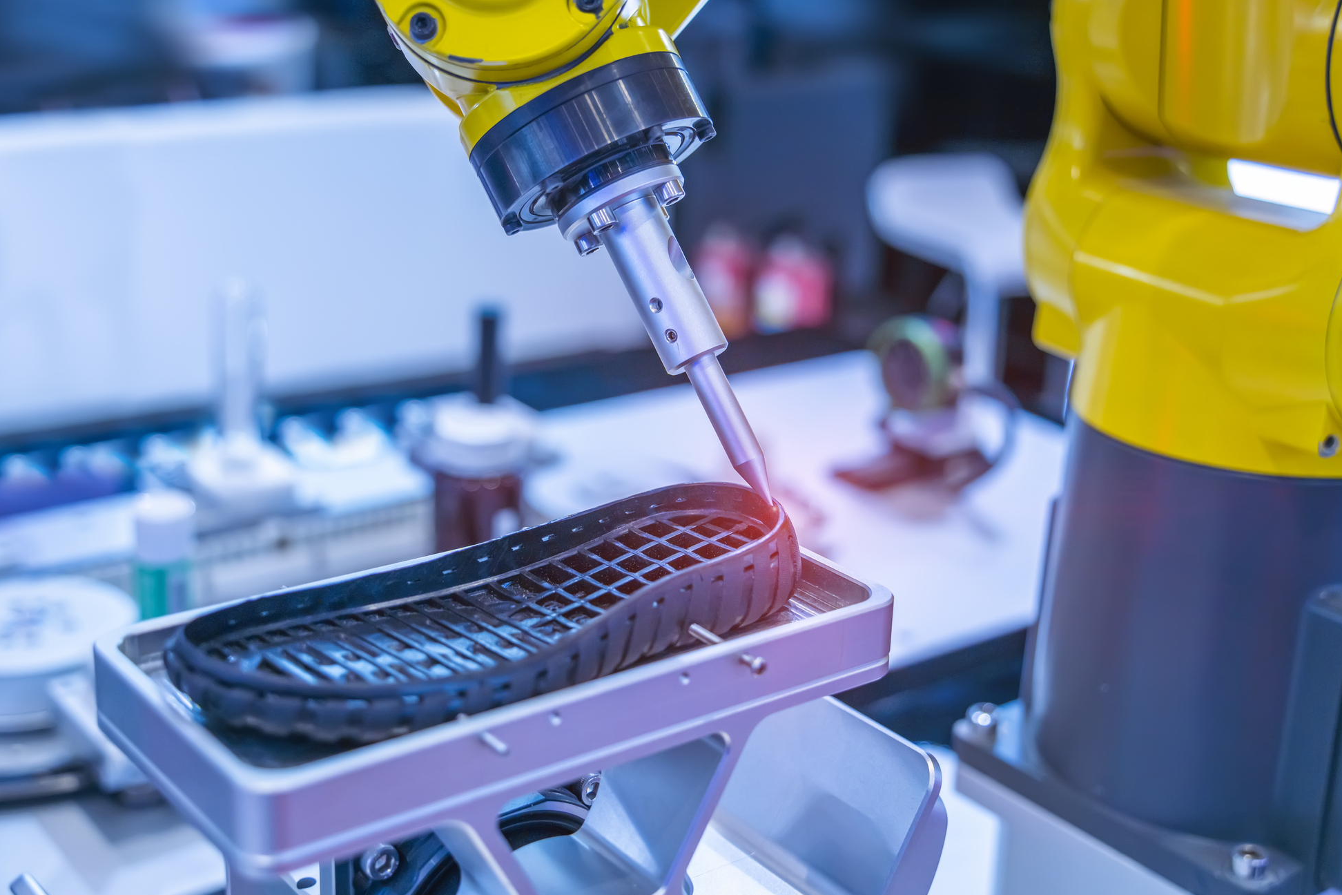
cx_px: 709
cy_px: 427
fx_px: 1789
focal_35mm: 48
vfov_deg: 28.1
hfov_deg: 41.1
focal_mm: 44
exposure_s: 1/250
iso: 800
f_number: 3.5
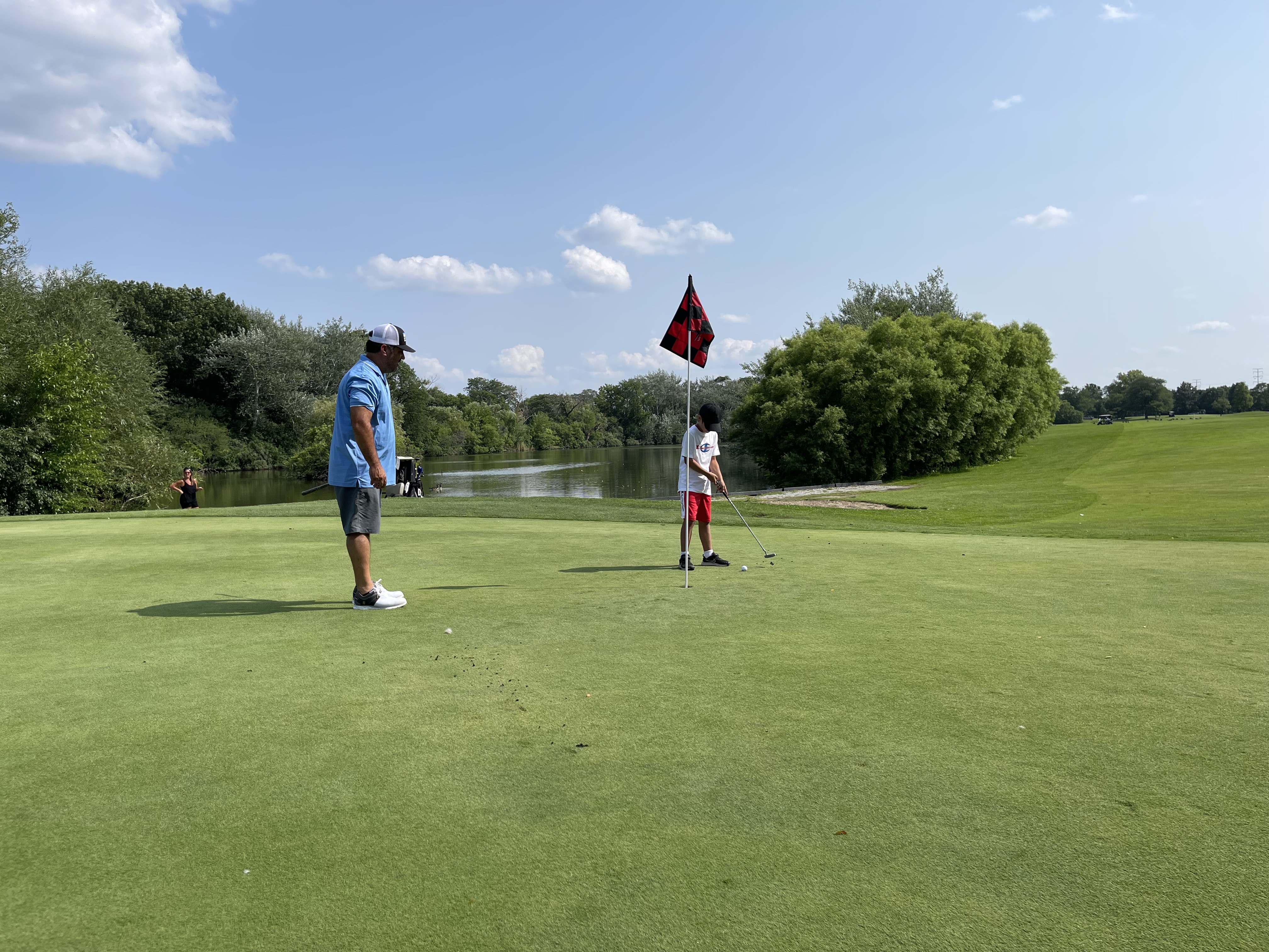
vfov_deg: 53.1
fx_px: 953
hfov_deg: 67.3
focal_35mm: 26
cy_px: 476
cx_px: 634
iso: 32
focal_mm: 5.1
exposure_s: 1/4348
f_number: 1.6
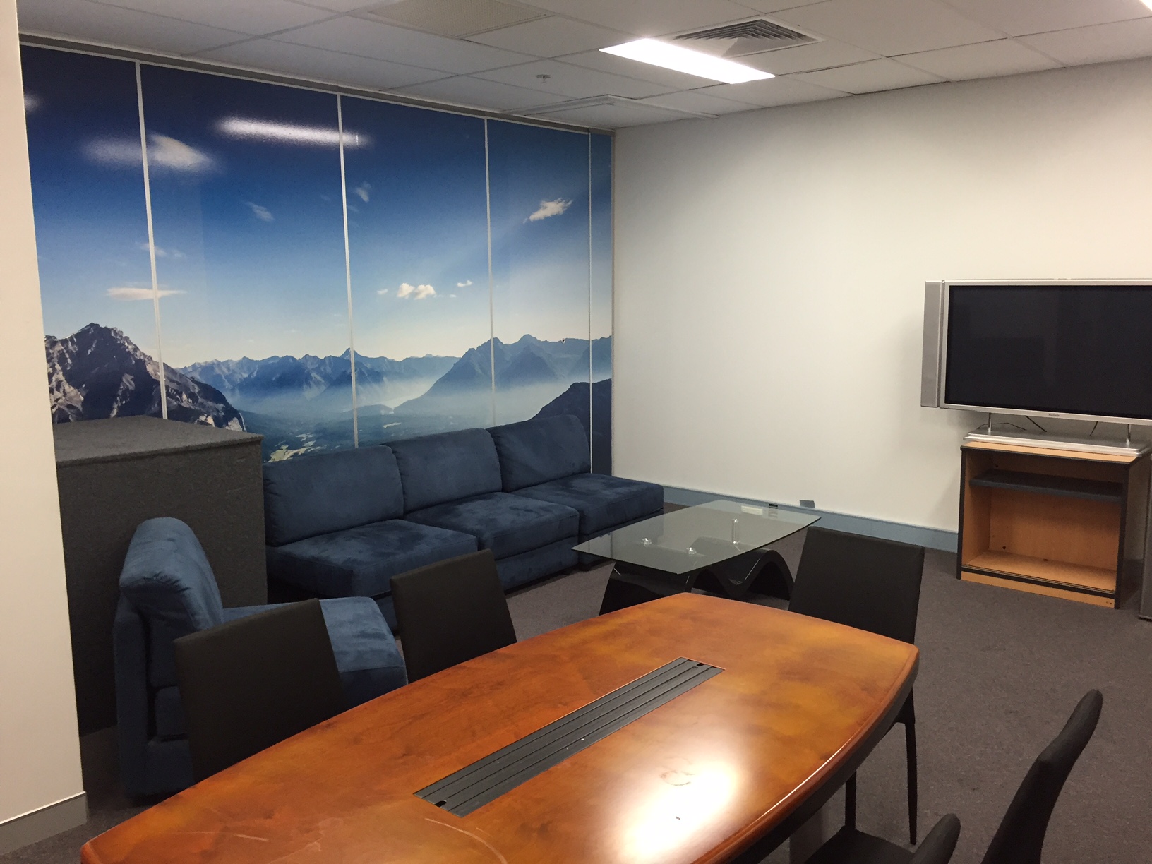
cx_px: 576
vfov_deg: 48.2
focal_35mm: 29
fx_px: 965
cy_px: 432
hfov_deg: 61.7
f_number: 2.2
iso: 125
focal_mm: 4.15
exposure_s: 1/33
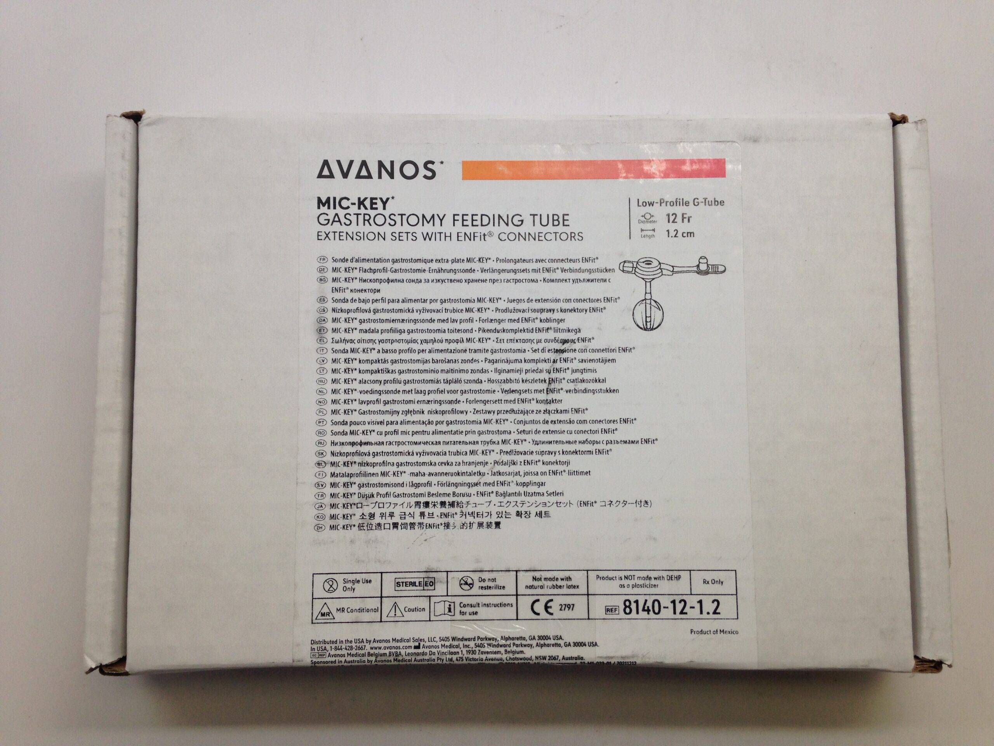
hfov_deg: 55.4
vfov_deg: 42.9
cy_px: 373
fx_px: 948
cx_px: 497
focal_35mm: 33
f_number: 2.4
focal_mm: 4.12
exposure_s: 1/60
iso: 50
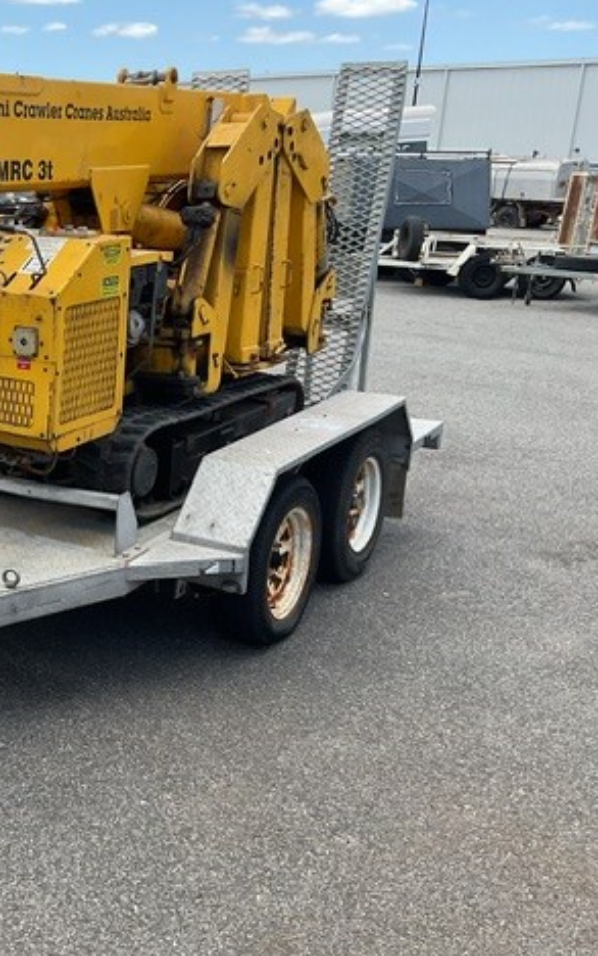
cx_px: -20
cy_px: 482
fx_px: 1094
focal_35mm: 42
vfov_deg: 47.2
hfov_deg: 28.4
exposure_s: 1/691
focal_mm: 3
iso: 16
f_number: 1.8
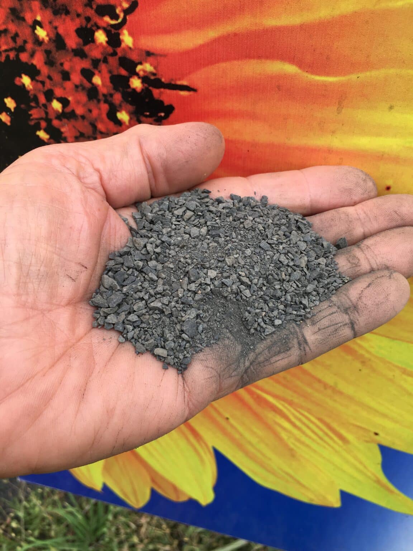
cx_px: 206
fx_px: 461
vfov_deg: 61.7
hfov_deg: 48.2
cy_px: 276
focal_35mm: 29
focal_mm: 4.15
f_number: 2.2
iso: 25
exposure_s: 1/203
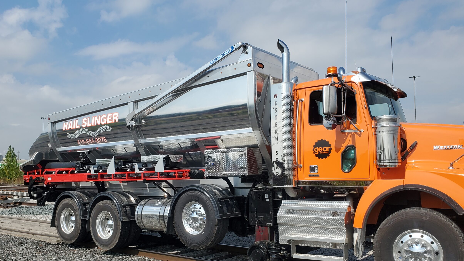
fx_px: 369
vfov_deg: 38.9
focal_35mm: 30
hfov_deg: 64.3
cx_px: 231
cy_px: 147
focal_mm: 4.3
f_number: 2.4
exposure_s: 1/2032
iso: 50
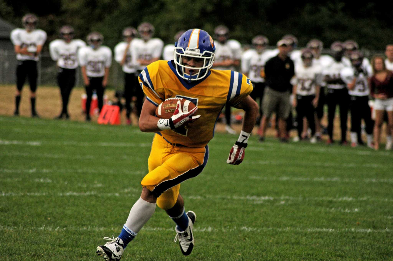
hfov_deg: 6.9
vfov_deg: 4.6
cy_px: 130
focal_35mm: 300
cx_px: 196
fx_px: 3271
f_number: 4.8
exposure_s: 1/3200
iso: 500
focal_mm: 200
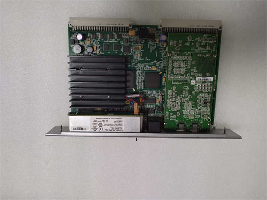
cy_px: 100
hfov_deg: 67.3
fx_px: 201
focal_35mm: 26
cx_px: 134
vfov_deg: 53.1
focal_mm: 4.75
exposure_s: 1/33.3
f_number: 1.8
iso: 400
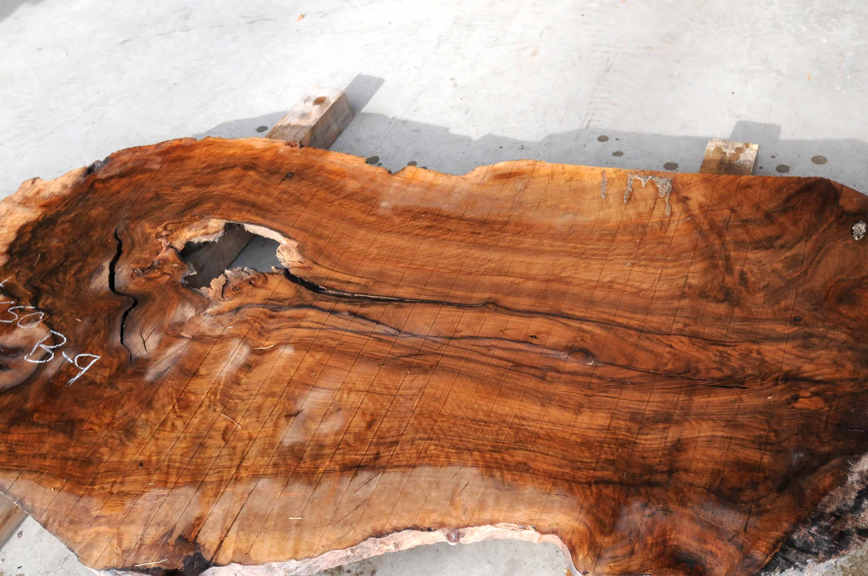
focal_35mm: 48
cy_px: 324
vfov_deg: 28.0
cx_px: 412
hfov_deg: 41.1
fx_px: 1156
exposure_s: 1/640
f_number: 5.6
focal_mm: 24
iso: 800
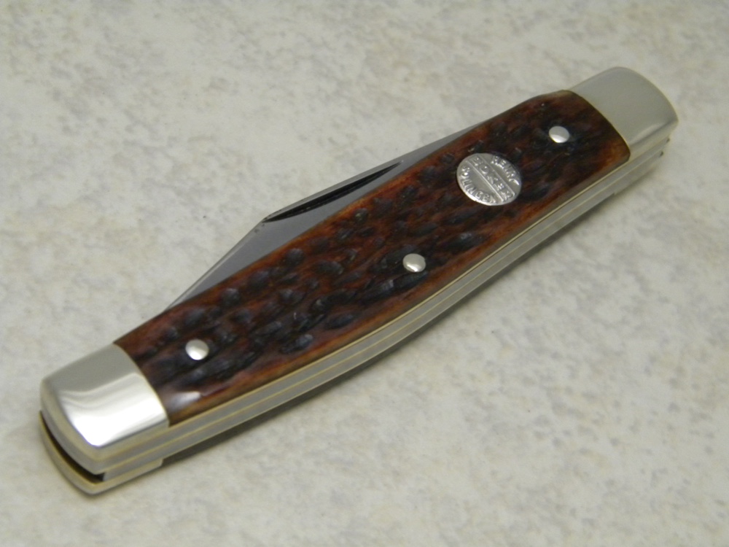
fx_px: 2211
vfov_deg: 14.1
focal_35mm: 105
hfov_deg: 18.7
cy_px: 274
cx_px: 364
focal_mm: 19
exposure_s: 1/19
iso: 400
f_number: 4.7
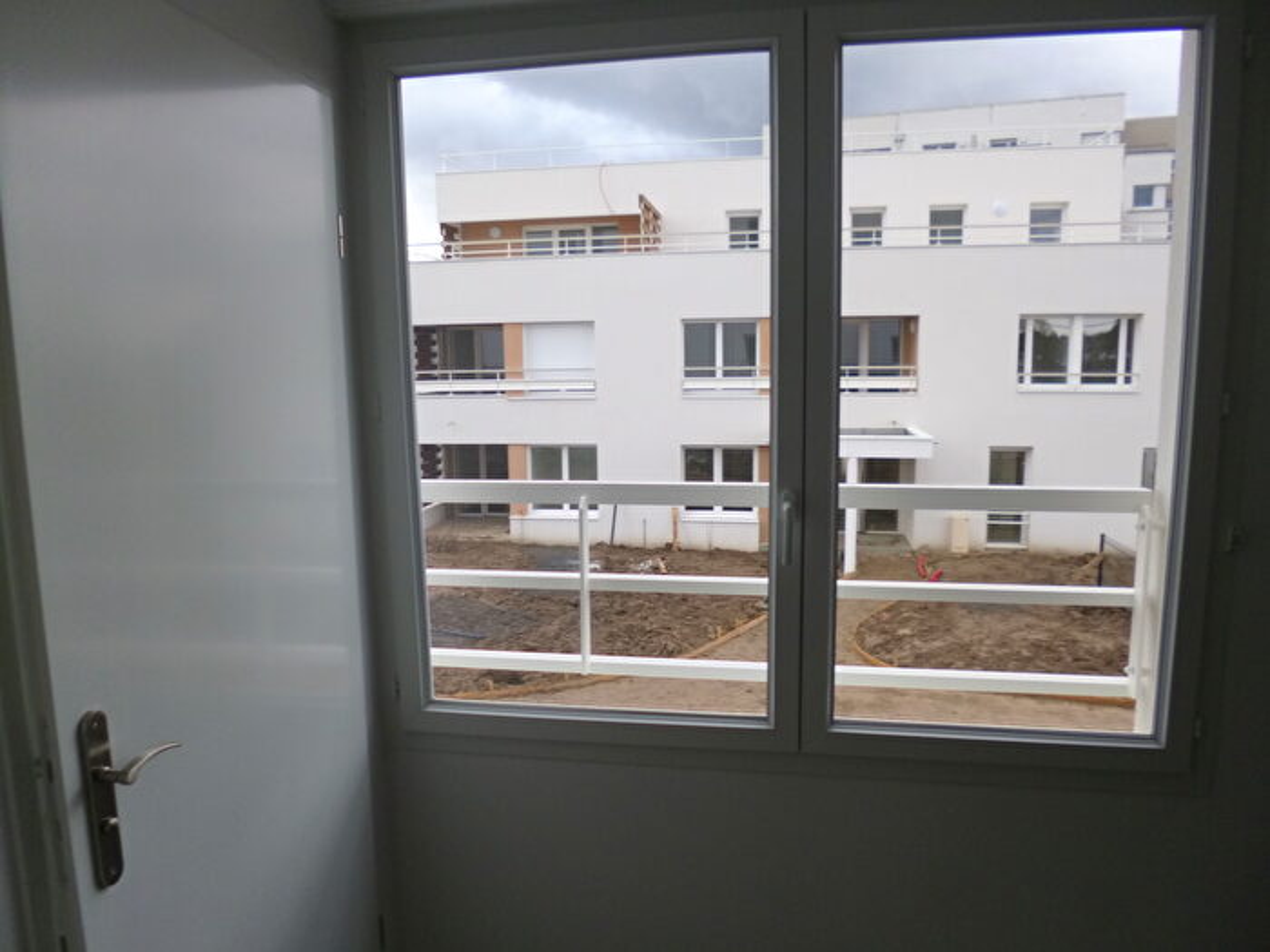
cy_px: 476
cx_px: 635
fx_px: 881
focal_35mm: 24
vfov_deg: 56.8
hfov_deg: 71.6
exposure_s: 1/80
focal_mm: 4.3
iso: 160
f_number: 2.5
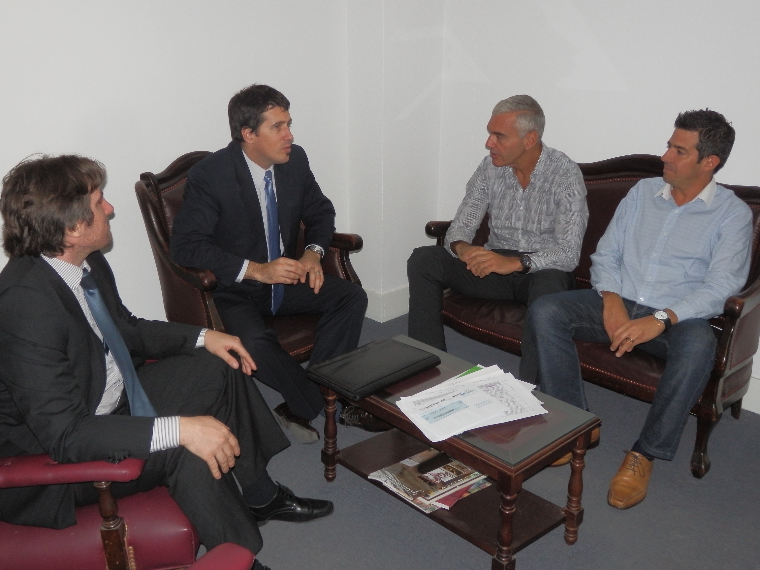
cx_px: 380
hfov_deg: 54.0
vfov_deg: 41.8
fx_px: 746
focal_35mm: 34
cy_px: 285
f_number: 3.5
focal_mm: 6.2
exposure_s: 1/60
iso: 200
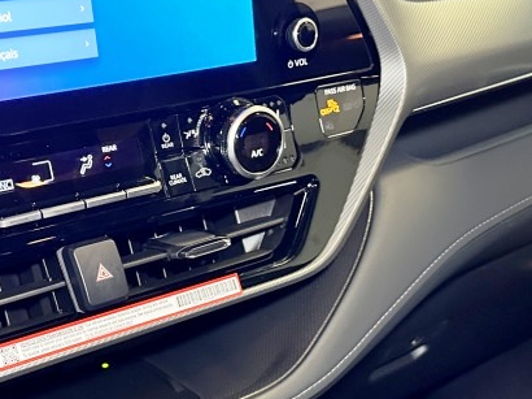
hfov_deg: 32.1
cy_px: 274
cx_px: 221
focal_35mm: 60
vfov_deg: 24.2
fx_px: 922
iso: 640
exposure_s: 1/40
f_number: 1.78
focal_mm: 6.86
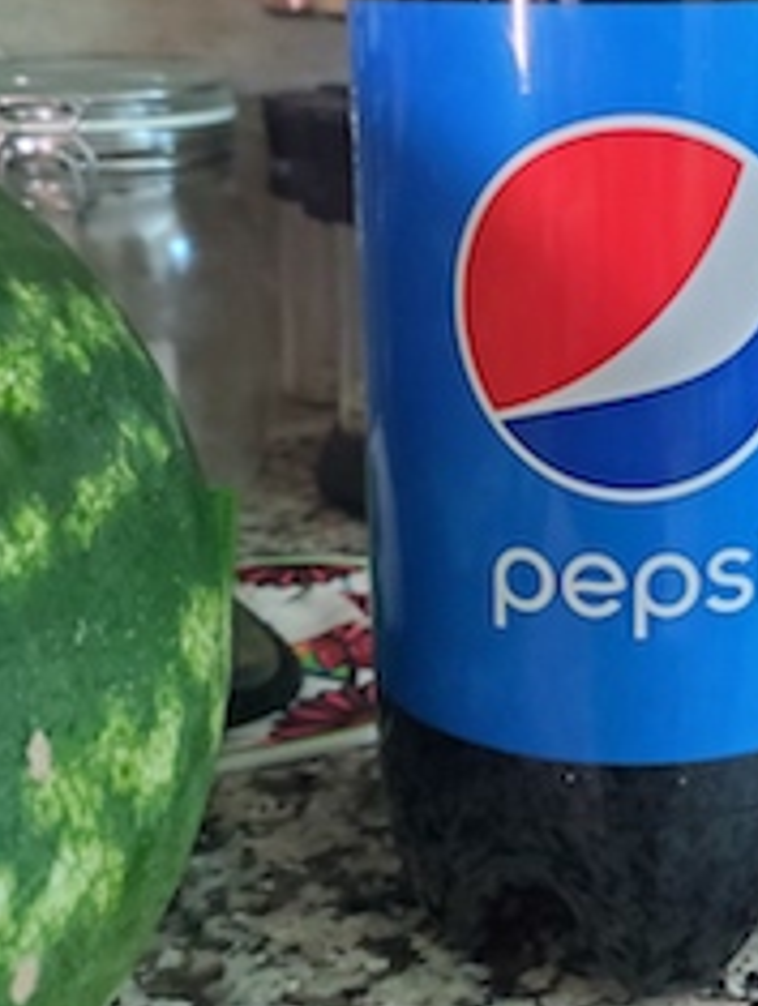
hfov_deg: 27.1
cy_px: 351
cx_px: 591
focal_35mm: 53
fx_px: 1543
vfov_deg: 35.8
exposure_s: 1/40
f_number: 1.5
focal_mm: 4.3
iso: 640
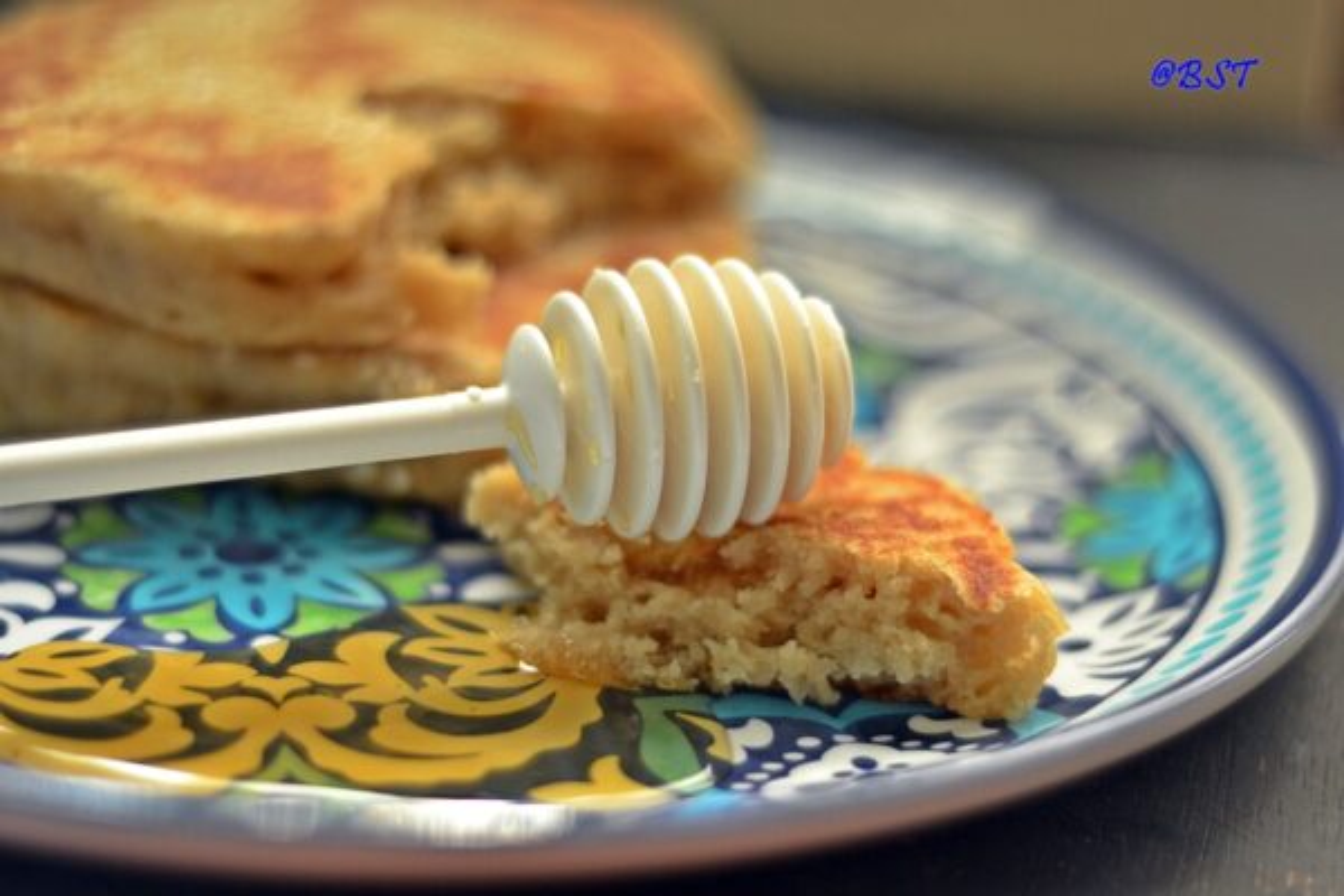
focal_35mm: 75
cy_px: 448
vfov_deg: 18.2
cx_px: 672
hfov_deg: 27.0
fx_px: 2800
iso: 400
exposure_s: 1/60
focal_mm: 50
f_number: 1.8
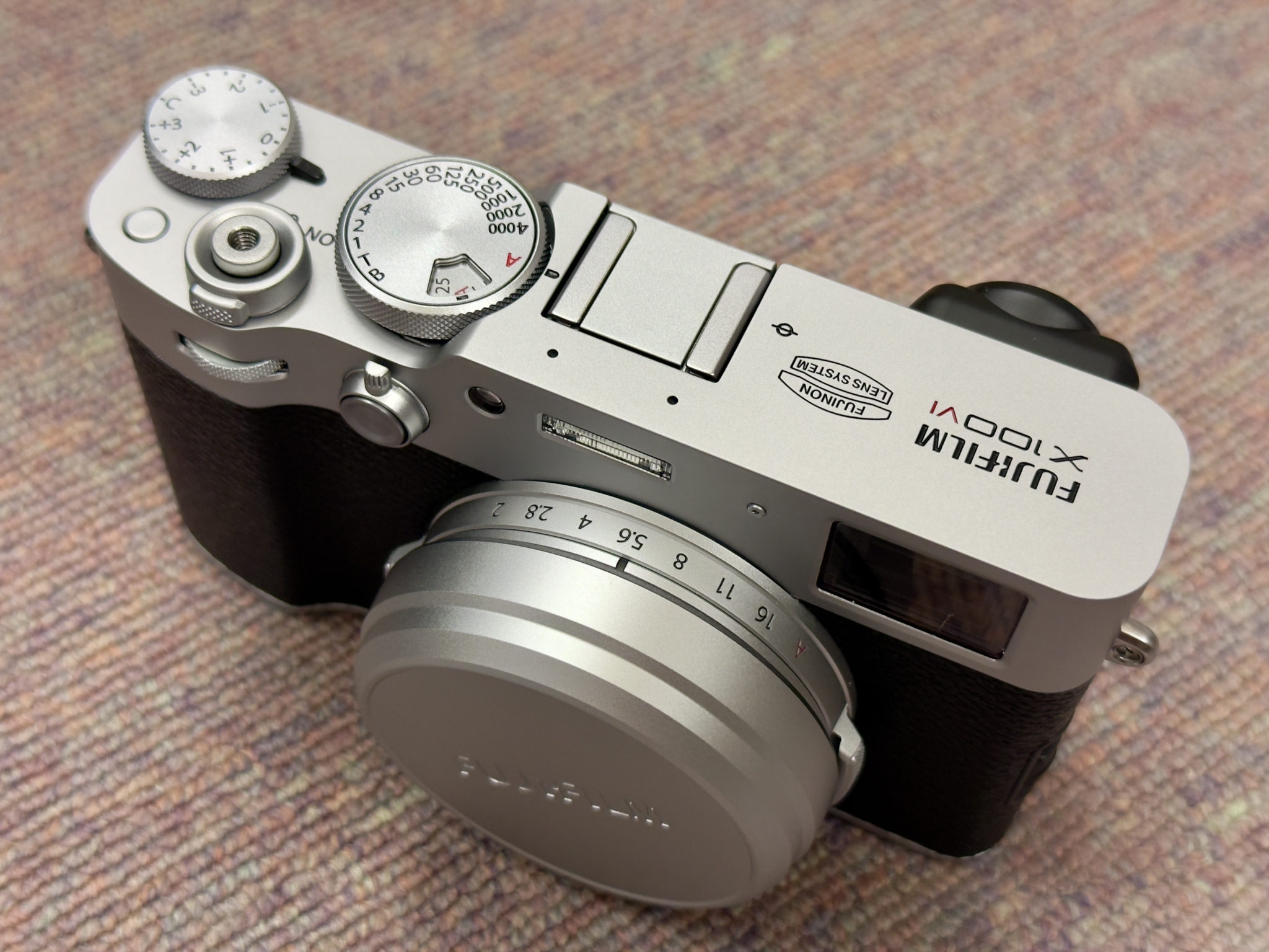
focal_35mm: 48
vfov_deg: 30.3
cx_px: 634
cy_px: 476
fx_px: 1760
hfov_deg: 39.7
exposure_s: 1/50
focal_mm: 6.76
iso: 160
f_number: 1.78
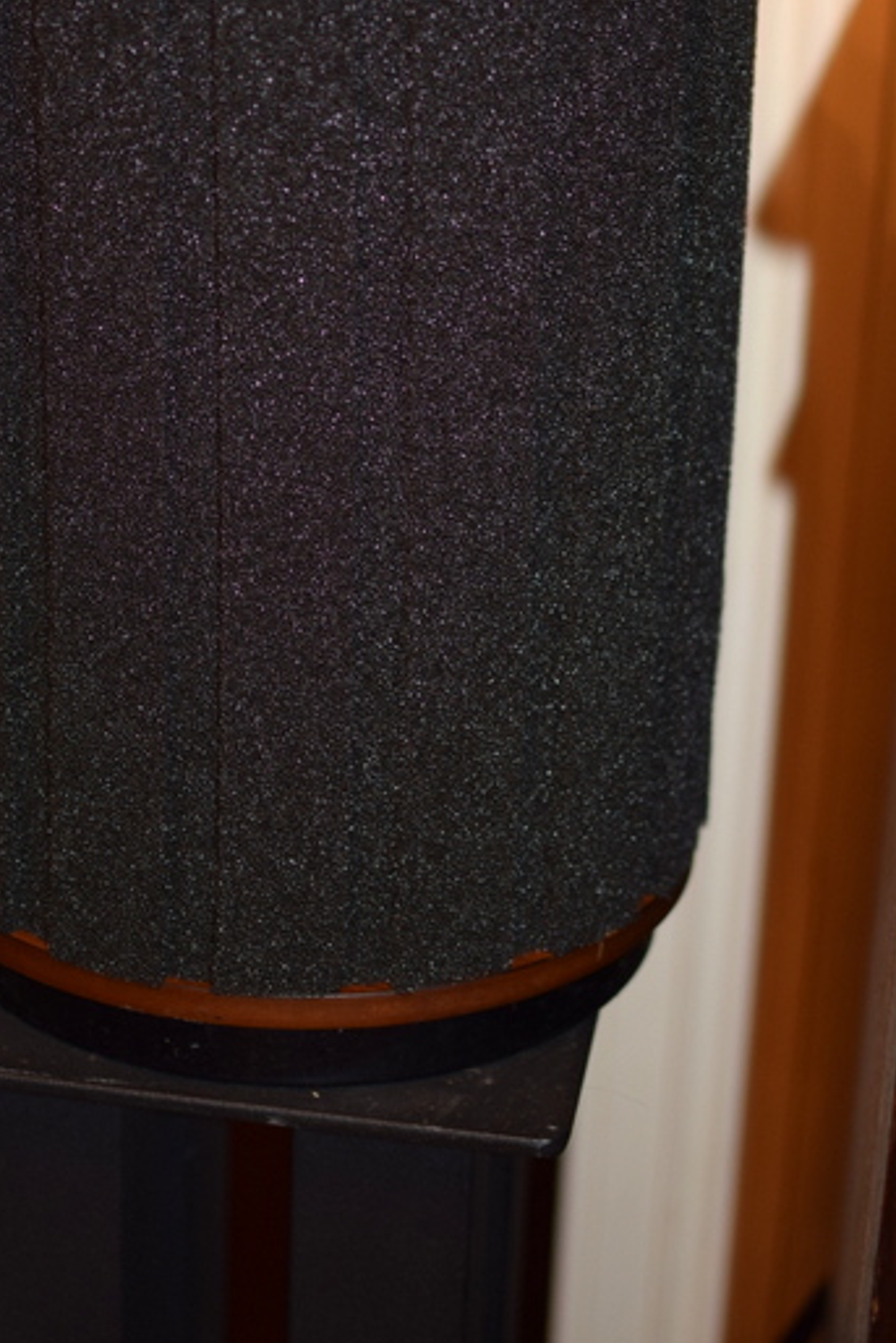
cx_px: 327
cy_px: 314
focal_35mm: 82
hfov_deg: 16.7
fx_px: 3051
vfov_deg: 24.5
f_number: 1.8
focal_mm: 35
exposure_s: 1/60
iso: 280
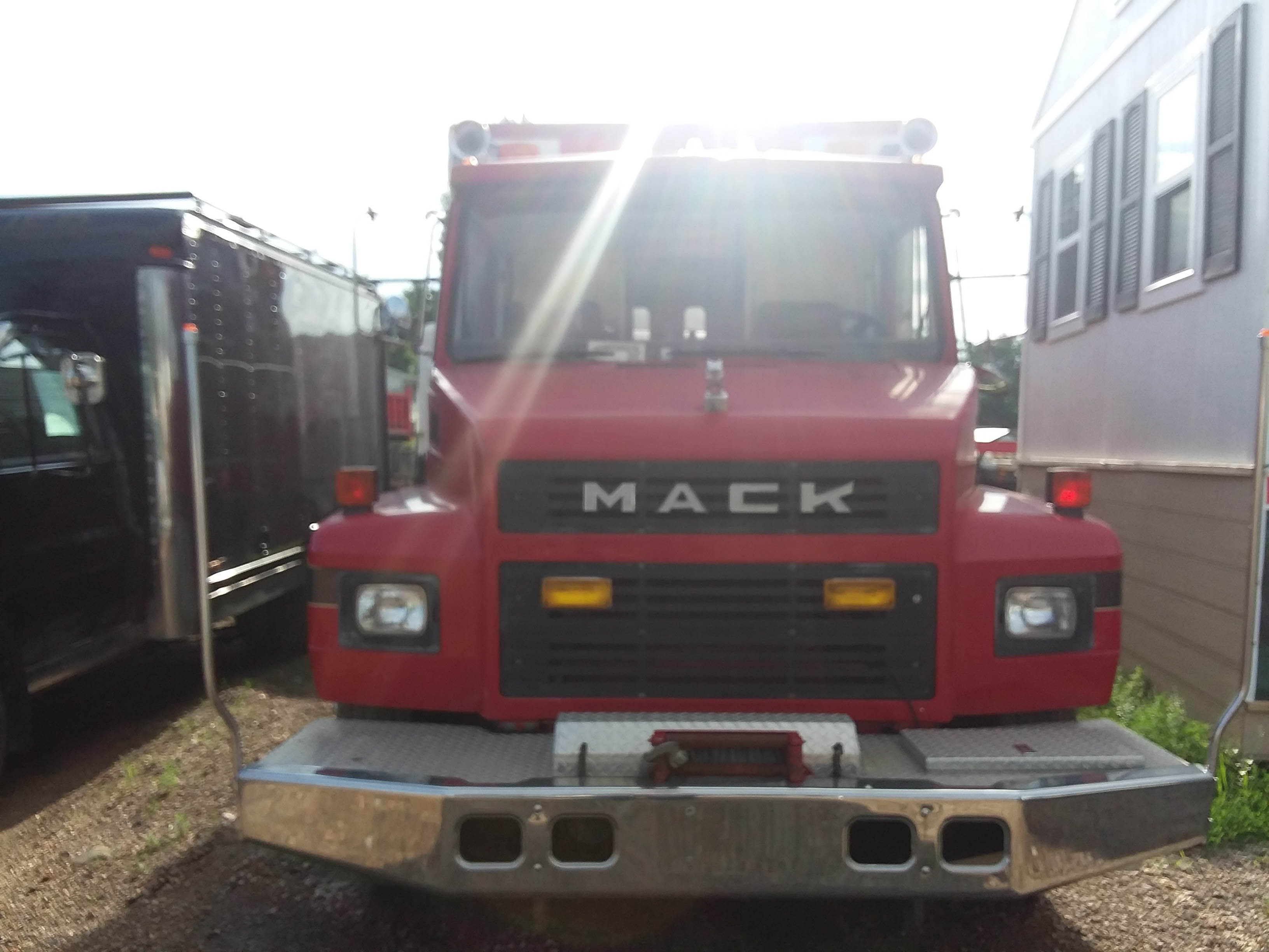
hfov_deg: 65.3
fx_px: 990
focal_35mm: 27
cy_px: 476
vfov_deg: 51.4
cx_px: 634
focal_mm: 2.91
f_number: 1.9
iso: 50
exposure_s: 1/1022
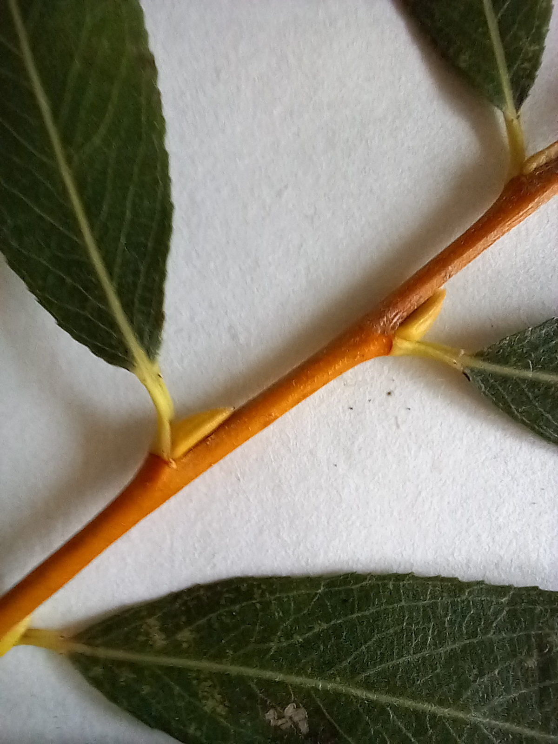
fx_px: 537
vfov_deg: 69.4
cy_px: 372
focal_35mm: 25
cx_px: 279
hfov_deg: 54.9
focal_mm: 2.13
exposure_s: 1/33.3
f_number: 2.4
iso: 80
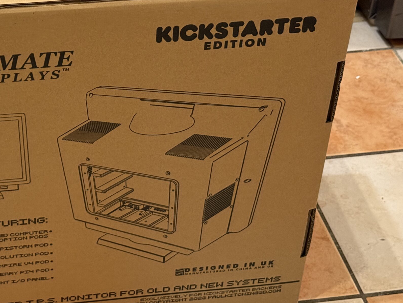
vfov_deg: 19.1
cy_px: 111
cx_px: 102
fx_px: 896
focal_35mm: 77
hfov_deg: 25.1
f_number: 1.78
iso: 400
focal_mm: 6.76
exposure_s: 1/25
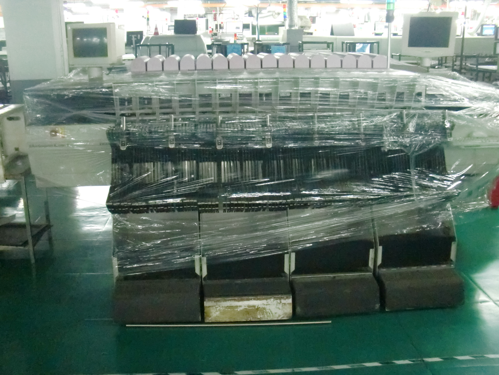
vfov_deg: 37.7
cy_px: 188
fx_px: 548
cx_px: 250
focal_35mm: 38
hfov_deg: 49.0
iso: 1600
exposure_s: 1/20
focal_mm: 6.66
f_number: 3.9
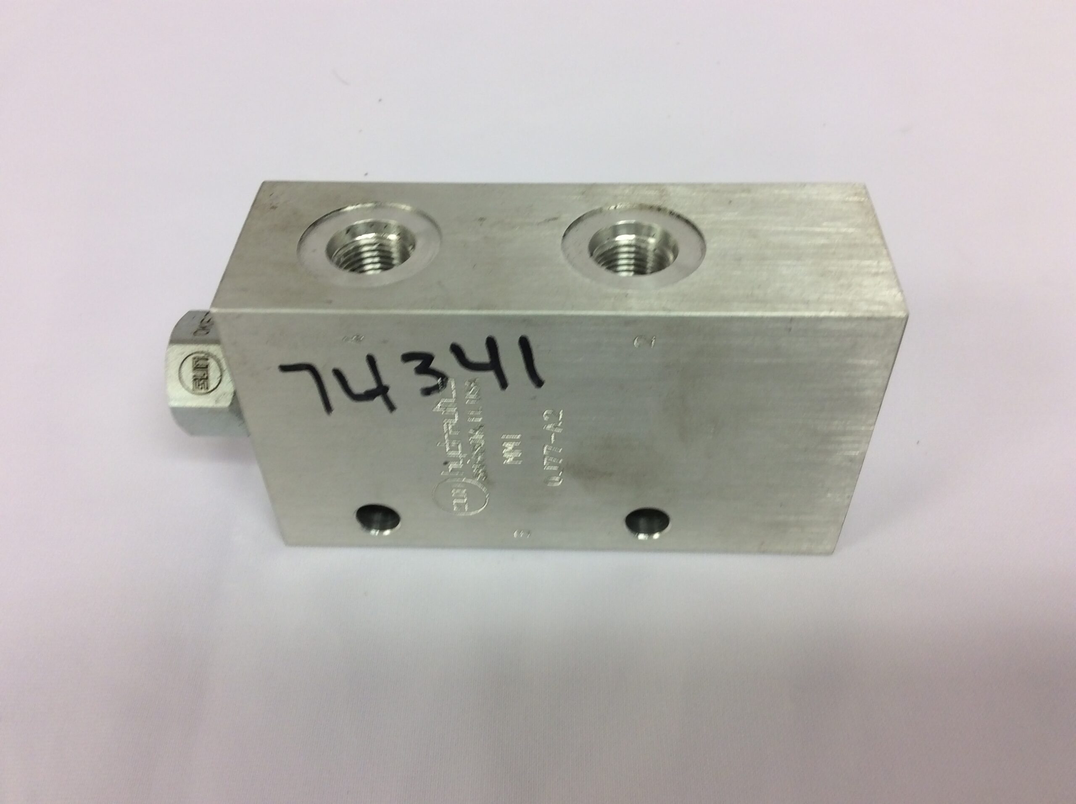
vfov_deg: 44.1
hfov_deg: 56.9
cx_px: 538
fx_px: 993
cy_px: 402
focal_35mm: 32
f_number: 2.4
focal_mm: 3.3
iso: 40
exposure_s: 1/24
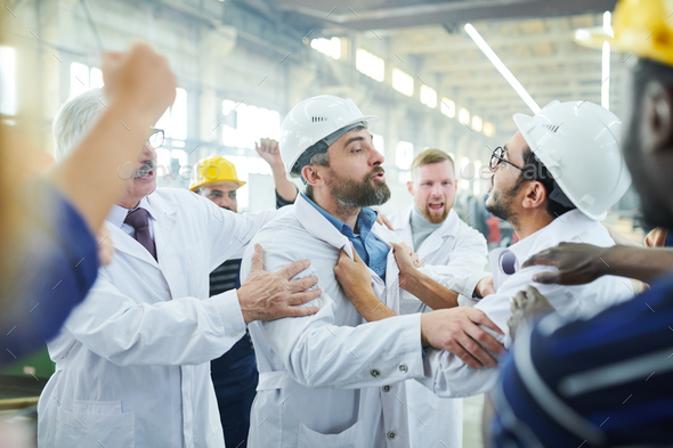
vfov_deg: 37.8
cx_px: 336
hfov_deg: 54.4
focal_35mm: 35
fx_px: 654
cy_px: 224
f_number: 2.5
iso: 800
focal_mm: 35
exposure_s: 1/200
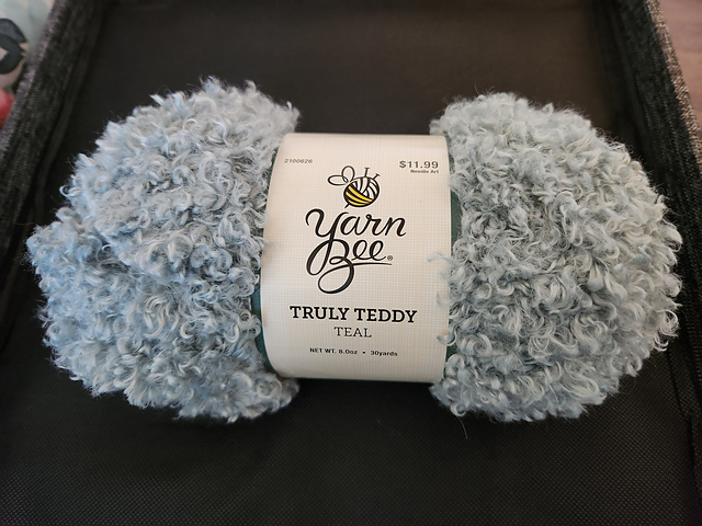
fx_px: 466
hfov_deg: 73.9
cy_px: 263
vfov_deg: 58.9
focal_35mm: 23
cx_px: 351
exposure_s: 1/27
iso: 500
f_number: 1.8
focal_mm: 5.4
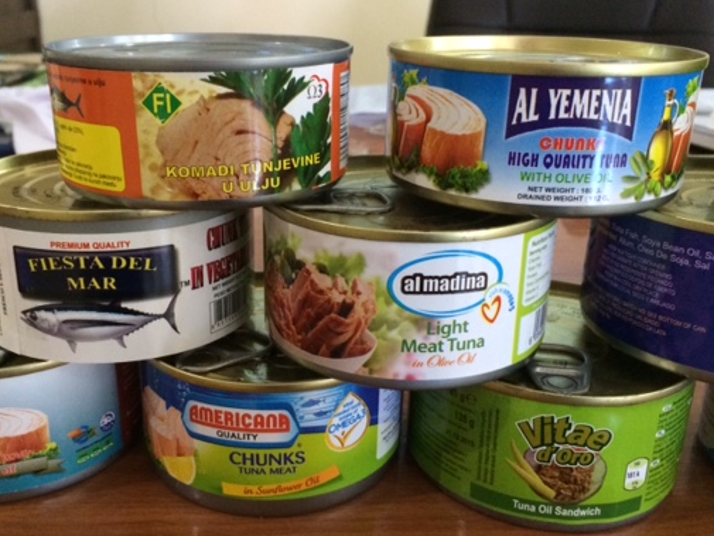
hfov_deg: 48.9
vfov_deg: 37.7
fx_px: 784
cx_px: 321
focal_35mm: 38
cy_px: 274
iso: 320
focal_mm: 4.12
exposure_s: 1/30
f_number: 2.2
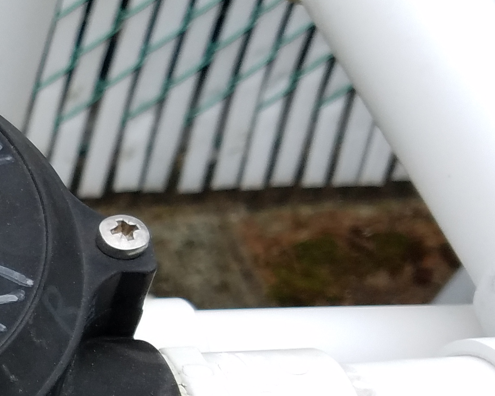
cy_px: 381
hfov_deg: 18.9
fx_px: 1289
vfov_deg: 17.1
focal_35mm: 88
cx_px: -262
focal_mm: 4.2
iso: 50
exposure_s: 1/495
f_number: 1.7
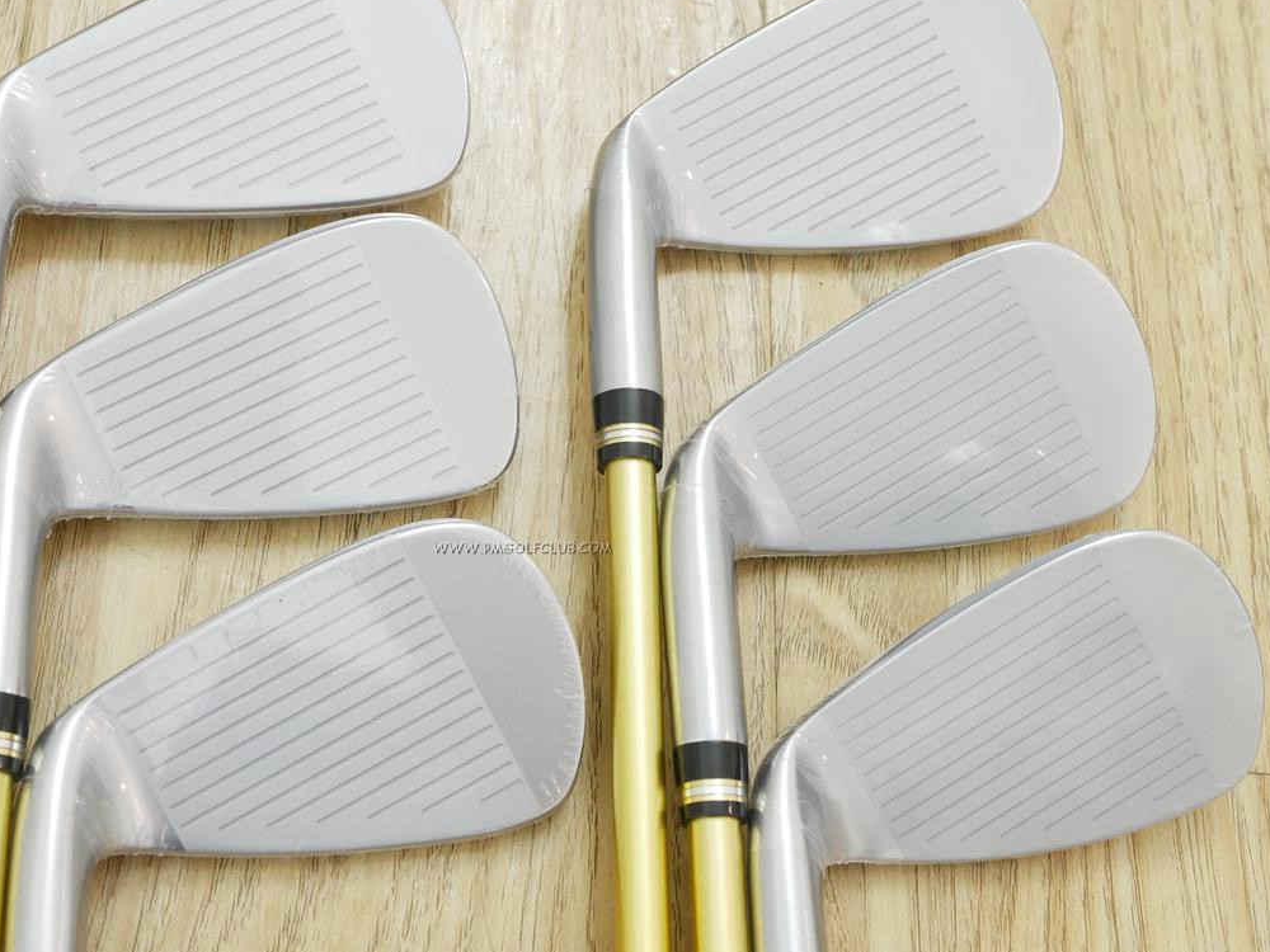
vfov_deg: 22.9
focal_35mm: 64
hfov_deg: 30.2
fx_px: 2348
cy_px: 433
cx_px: 523
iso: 1600
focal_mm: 25
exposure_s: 1/50
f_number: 4.5
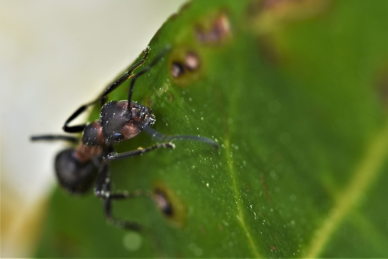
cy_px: 130
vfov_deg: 10.2
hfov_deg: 15.2
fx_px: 1455
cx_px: 194
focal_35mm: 135
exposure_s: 1/80
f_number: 9
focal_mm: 90
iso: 100
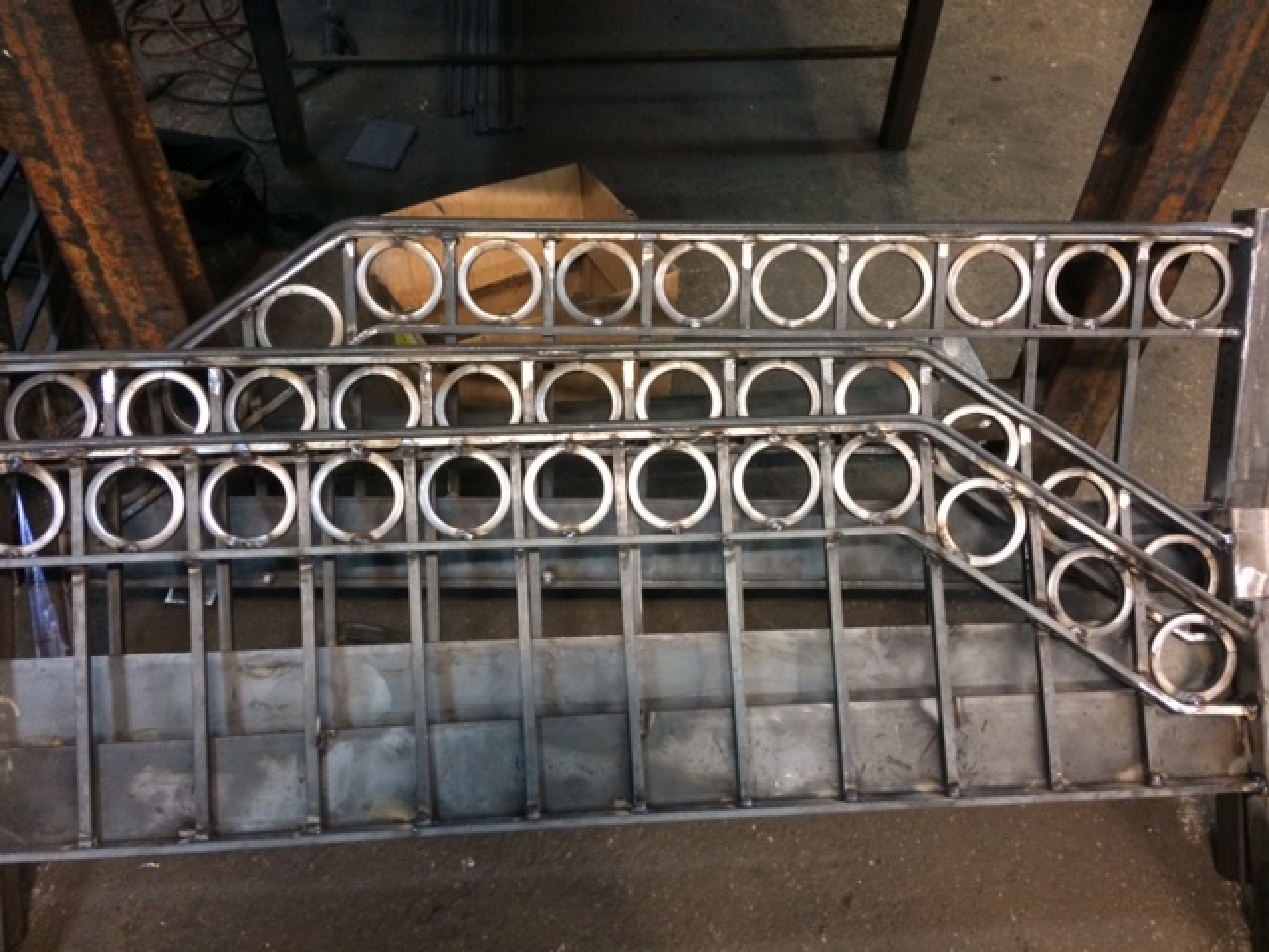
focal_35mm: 29
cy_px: 476
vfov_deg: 48.2
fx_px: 1063
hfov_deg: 61.7
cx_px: 634
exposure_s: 1/24
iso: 320
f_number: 2.2
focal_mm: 4.15
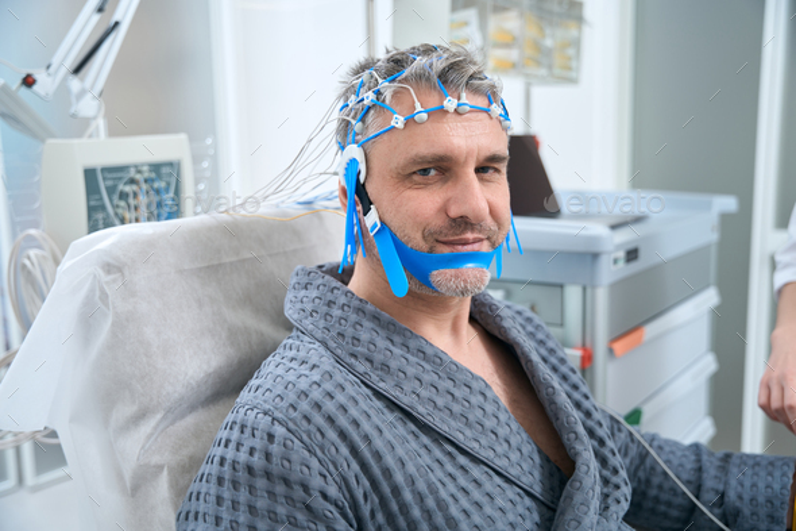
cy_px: 266
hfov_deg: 54.4
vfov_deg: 37.8
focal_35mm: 35
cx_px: 398
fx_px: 774
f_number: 2.8
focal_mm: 35
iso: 100
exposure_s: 1/250
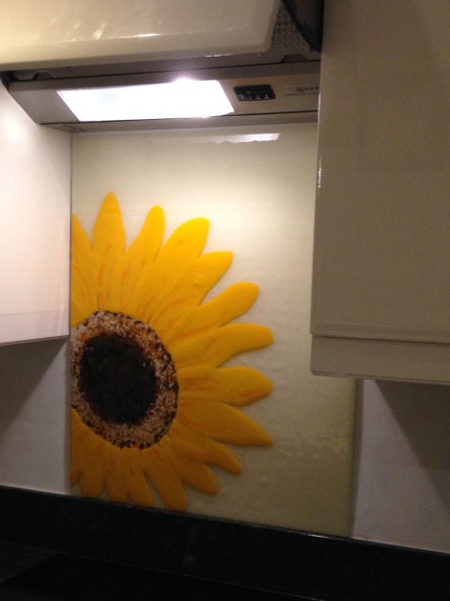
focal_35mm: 54
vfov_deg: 35.4
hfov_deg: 27.0
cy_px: 372
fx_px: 937
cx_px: 190
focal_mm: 4.12
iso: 100
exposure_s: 1/20
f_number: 2.4
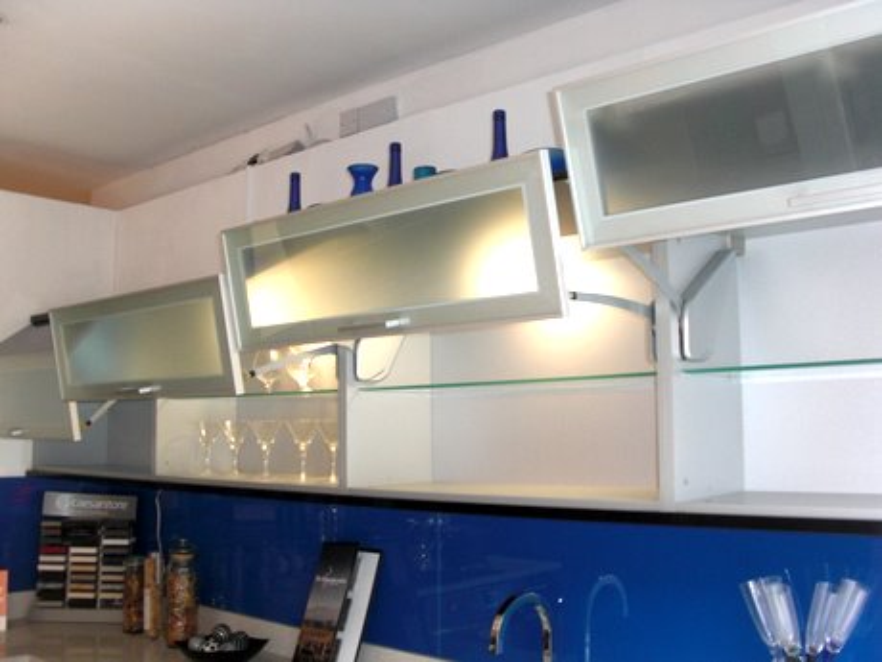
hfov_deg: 51.4
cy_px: 331
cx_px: 441
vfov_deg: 39.7
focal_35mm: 36
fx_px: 917
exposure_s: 1/40
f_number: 2.8
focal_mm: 6.3
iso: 200
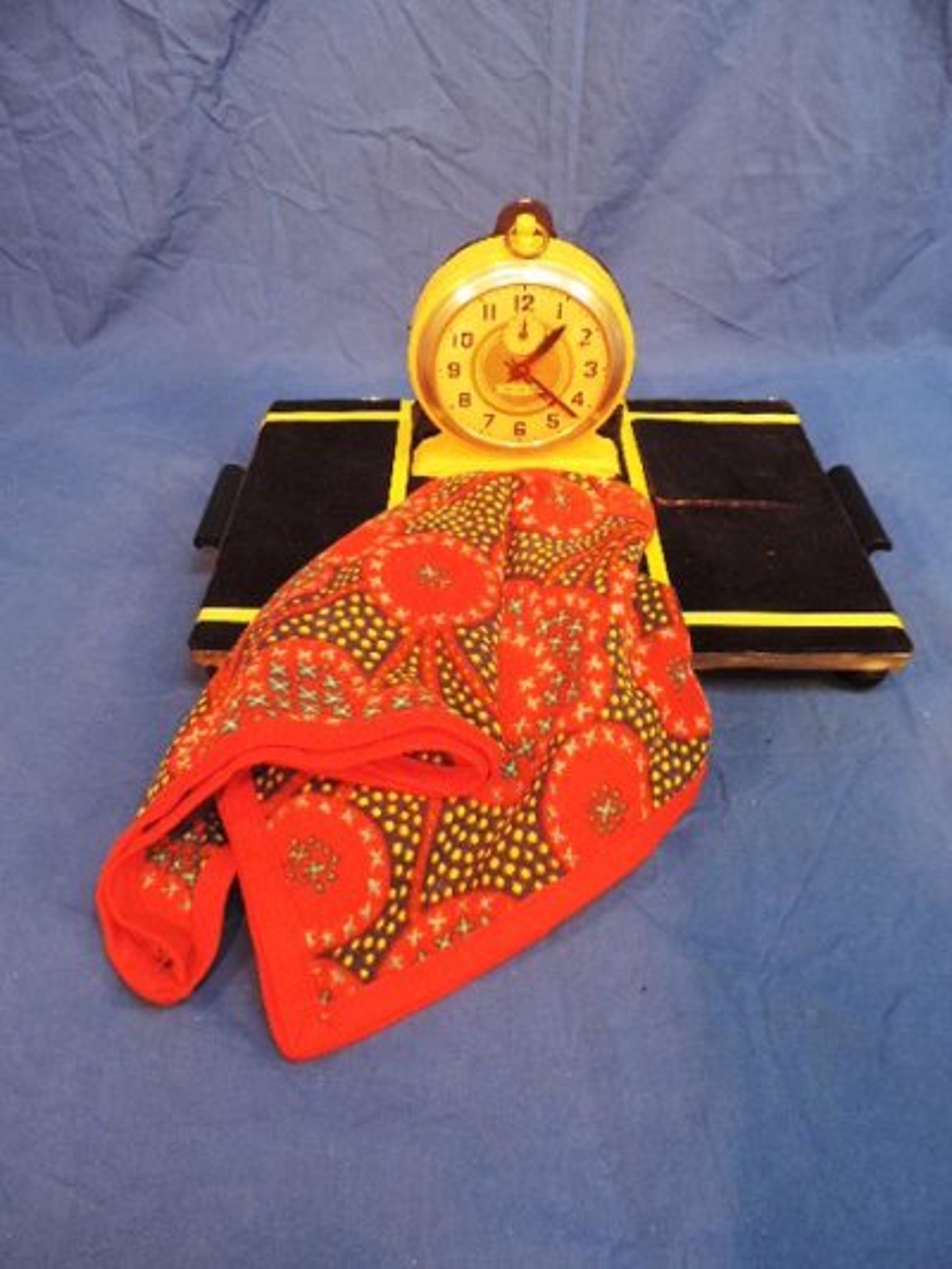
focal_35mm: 24
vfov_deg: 71.6
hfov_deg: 56.8
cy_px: 634
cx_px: 476
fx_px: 880
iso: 160
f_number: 3
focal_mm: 4.3
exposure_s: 1/30
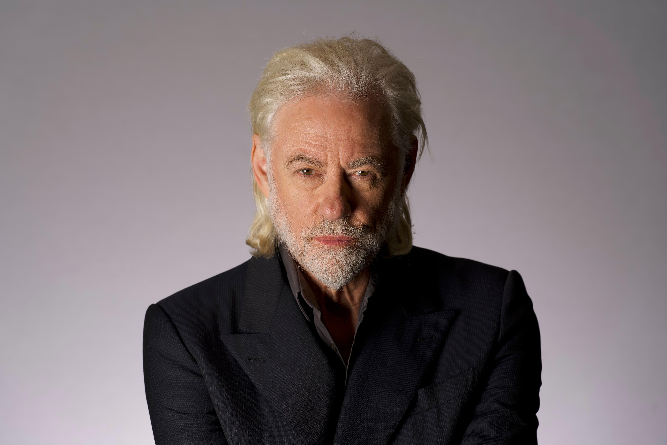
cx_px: 313
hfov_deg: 14.0
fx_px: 2724
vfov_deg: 9.3
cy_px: 216
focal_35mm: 147
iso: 64
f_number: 5.6
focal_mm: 136
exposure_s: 1/160
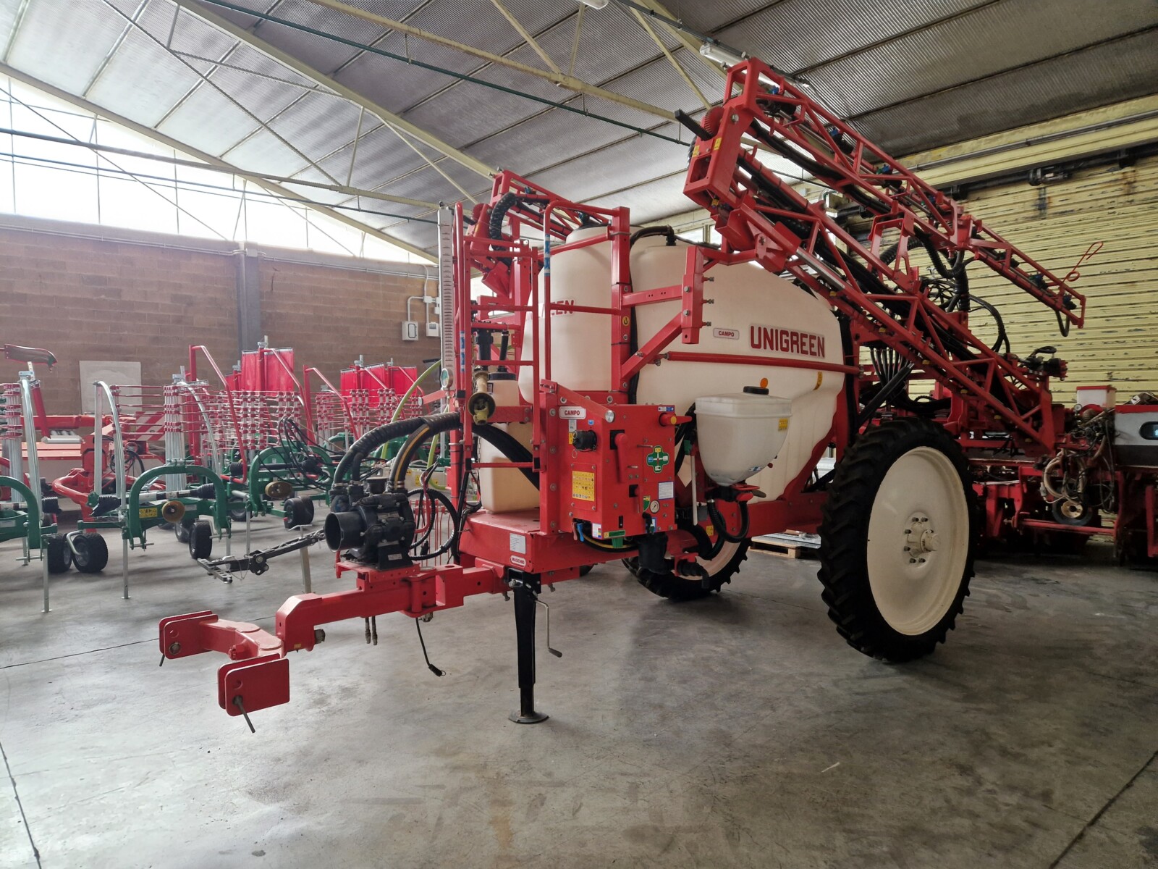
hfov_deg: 73.9
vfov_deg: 58.9
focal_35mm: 23
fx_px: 769
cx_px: 579
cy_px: 434
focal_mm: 5.4
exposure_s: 1/100
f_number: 1.8
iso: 200
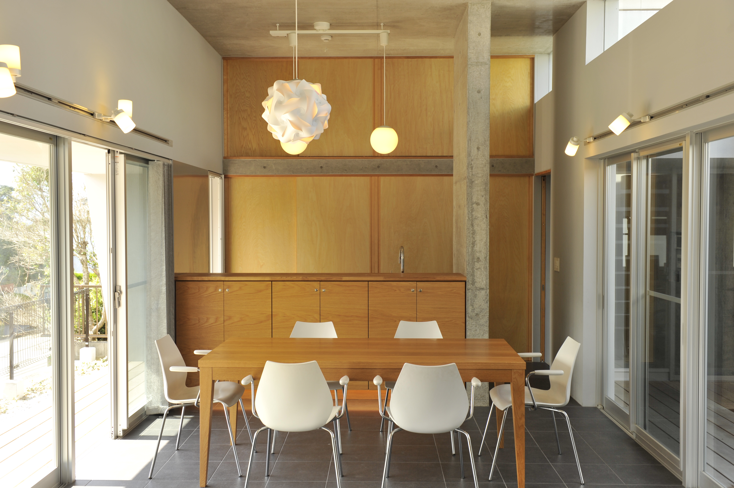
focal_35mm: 36
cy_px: 244
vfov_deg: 36.8
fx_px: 734
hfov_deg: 53.2
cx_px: 367
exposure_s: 1/125
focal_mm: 36
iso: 400
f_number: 5.6
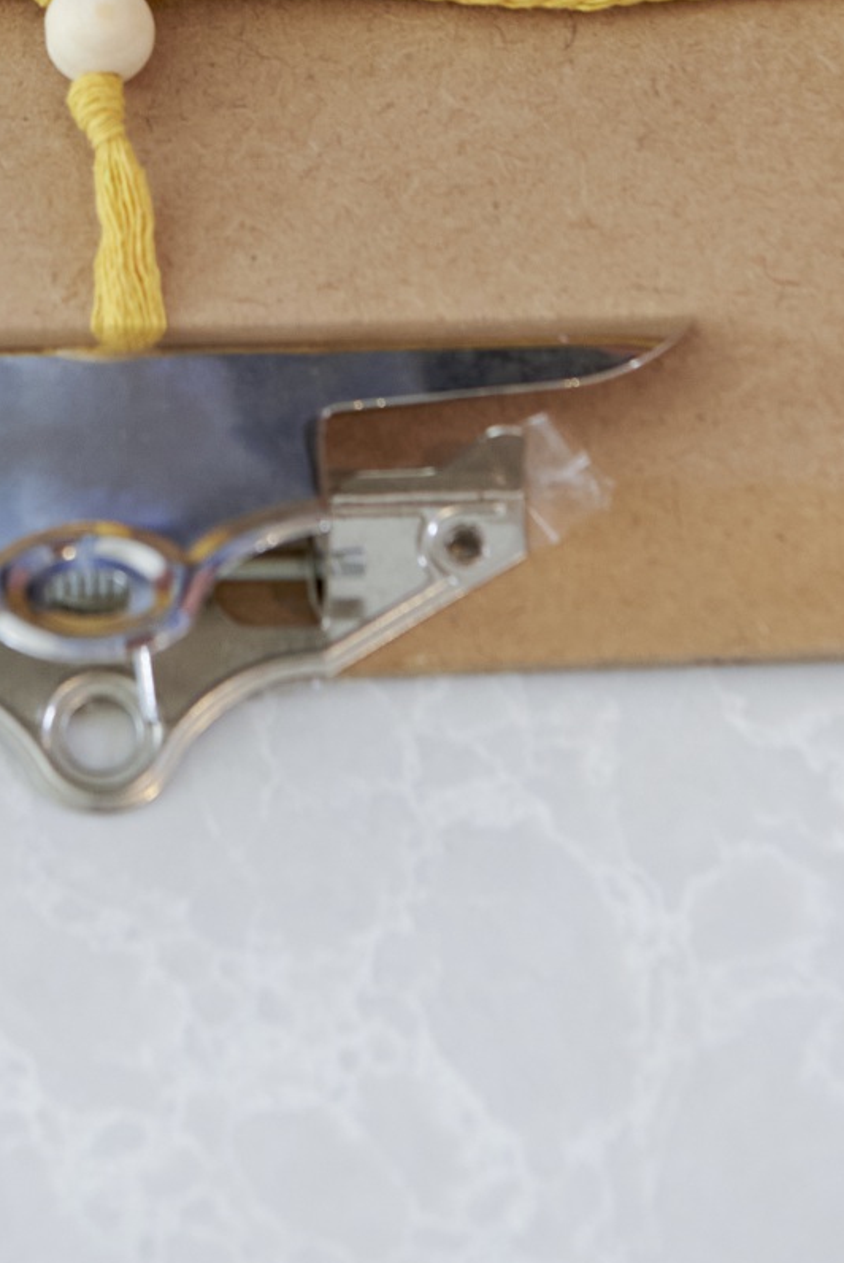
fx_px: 5546
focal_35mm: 158
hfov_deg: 8.7
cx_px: 84
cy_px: -307
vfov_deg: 12.6
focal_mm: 56
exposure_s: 1/125
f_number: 4.5
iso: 800
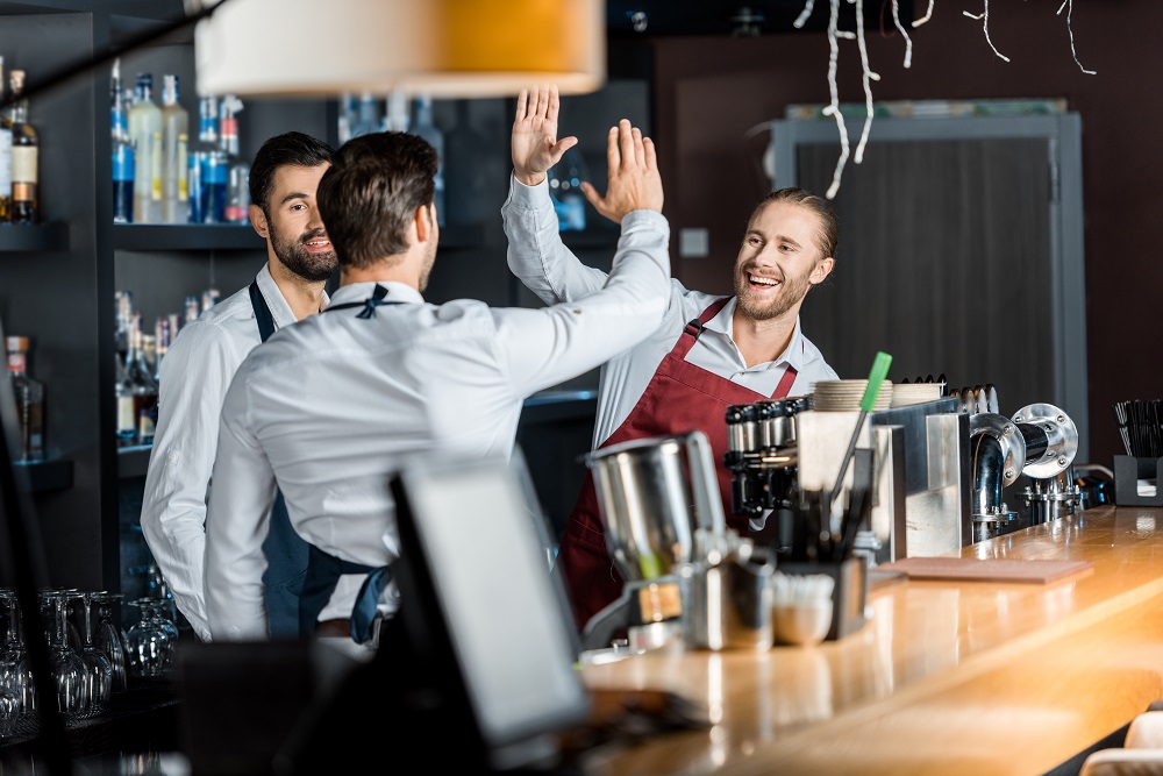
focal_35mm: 155
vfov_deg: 8.9
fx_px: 5008
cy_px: 388
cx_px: 582
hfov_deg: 13.2
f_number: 3.2
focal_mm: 155
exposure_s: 1/200
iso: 100
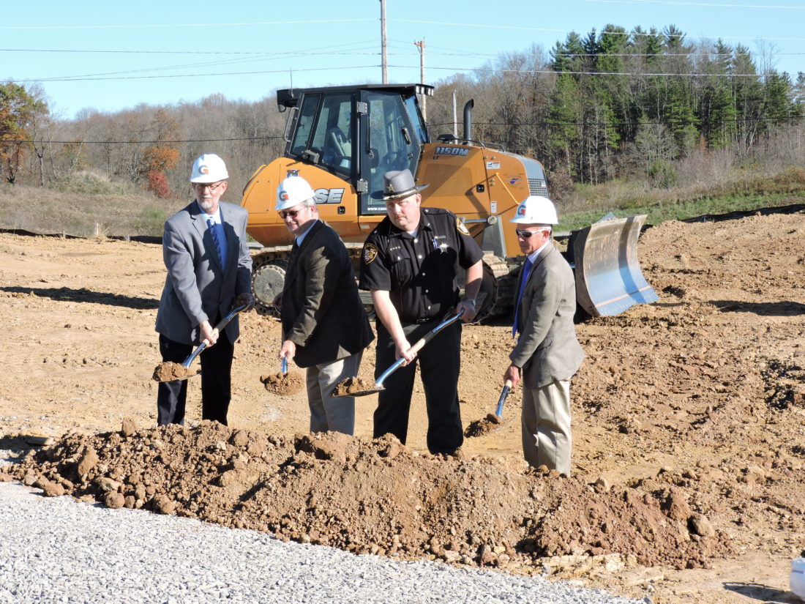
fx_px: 1744
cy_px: 302
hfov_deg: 26.0
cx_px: 402
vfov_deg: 19.6
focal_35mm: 75
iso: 100
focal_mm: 13.4
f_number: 3.9
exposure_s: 1/400
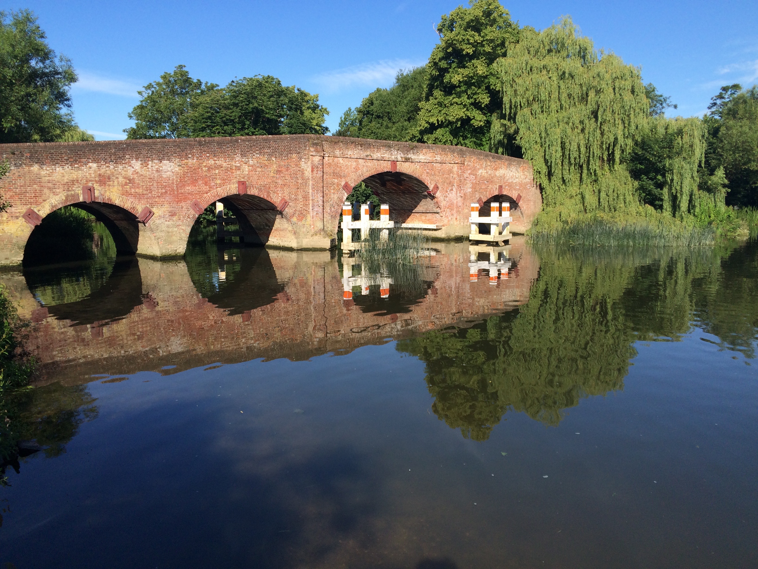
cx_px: 379
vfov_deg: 48.2
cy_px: 284
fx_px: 635
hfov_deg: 61.7
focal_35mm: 29
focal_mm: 4.15
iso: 32
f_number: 2.2
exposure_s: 1/1642
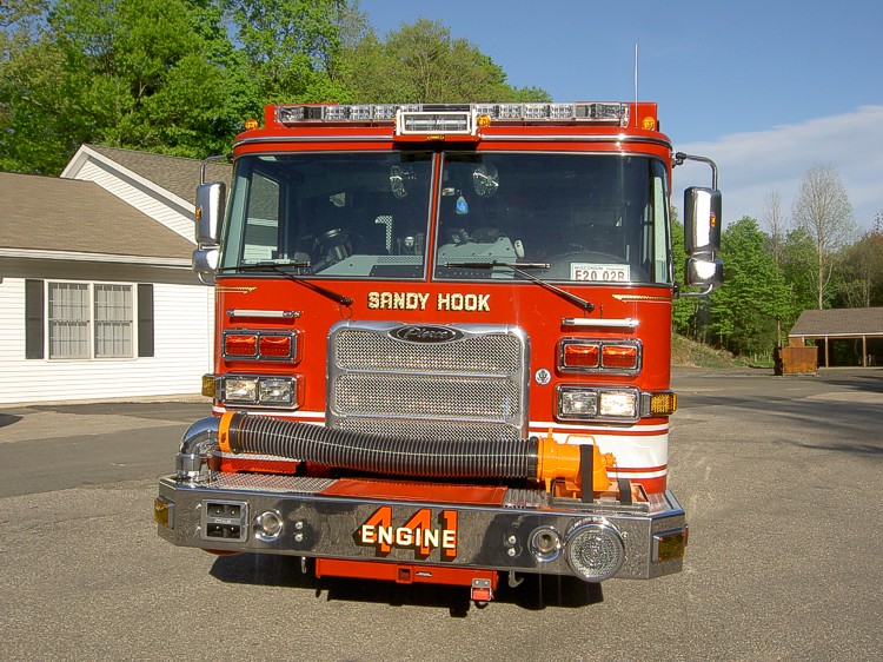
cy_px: 331
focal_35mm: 34
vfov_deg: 41.8
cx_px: 442
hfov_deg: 54.0
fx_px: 867
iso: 100
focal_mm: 5.6
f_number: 4.7
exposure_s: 1/500
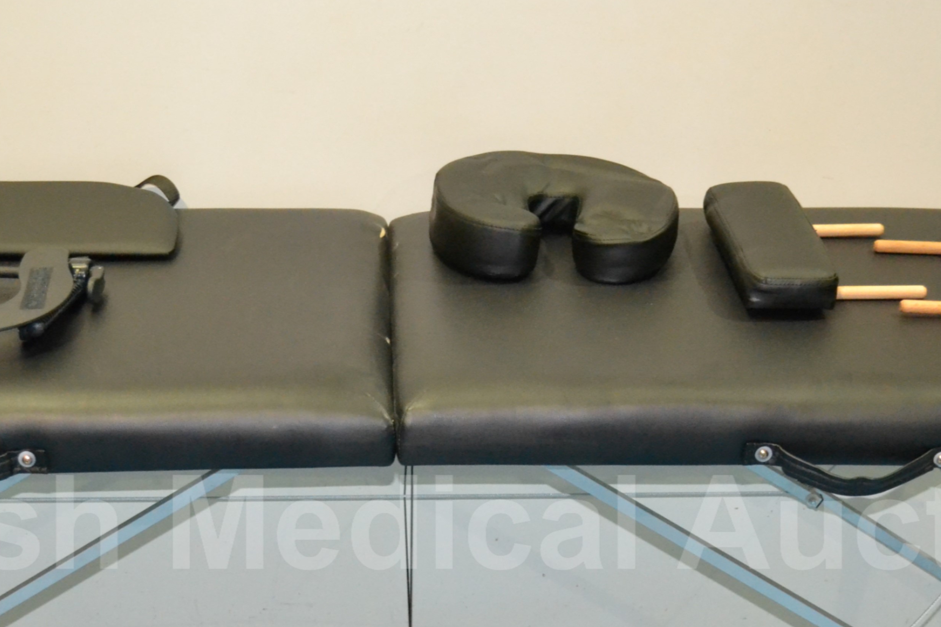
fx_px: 2039
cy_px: 523
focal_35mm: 78
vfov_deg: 17.3
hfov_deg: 26.0
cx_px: 408
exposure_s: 1/60
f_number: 4.5
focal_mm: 28
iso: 3200
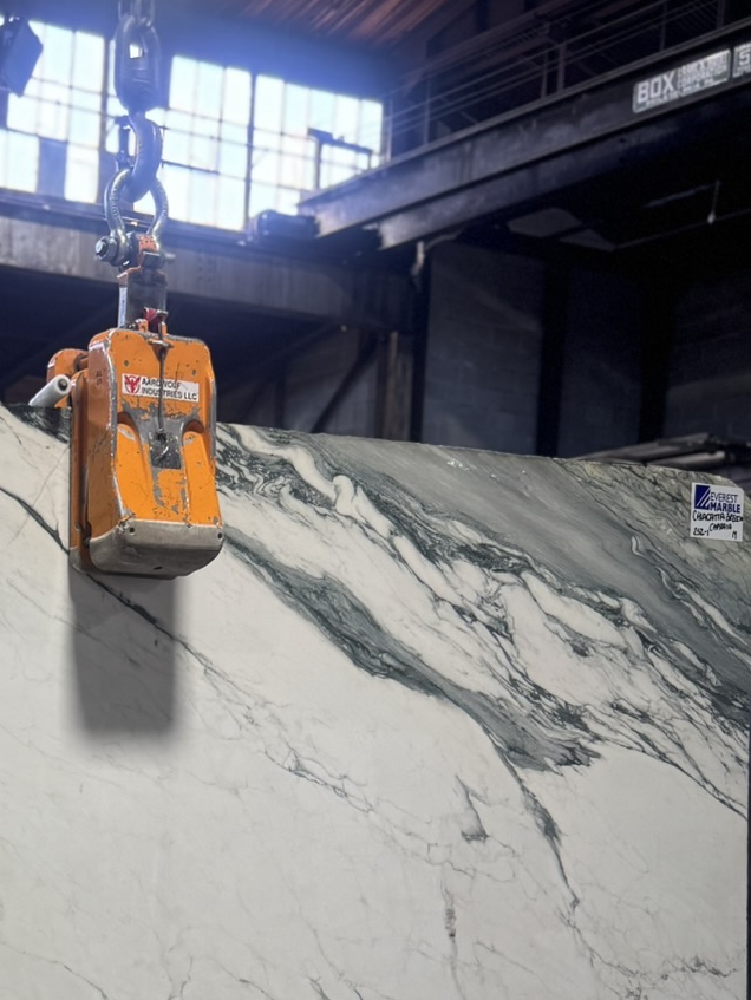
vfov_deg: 30.9
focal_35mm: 58
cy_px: 993
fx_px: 1676
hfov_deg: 23.4
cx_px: -116
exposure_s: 1/120
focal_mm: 6.76
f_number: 1.78
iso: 80
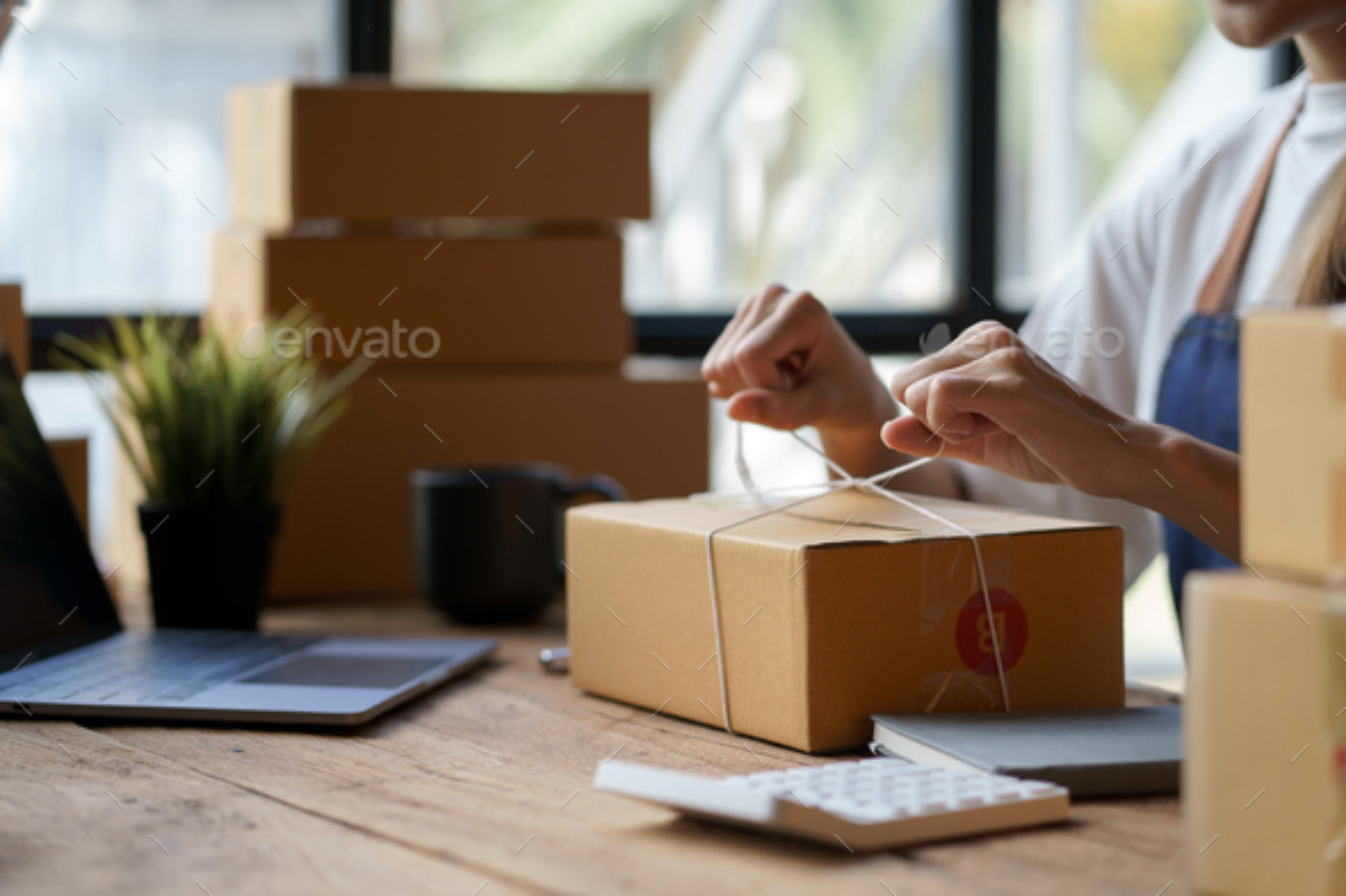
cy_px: 448
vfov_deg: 16.1
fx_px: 3177
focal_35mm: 85
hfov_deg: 23.9
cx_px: 673
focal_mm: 85
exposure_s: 1/250
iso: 160
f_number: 2.8
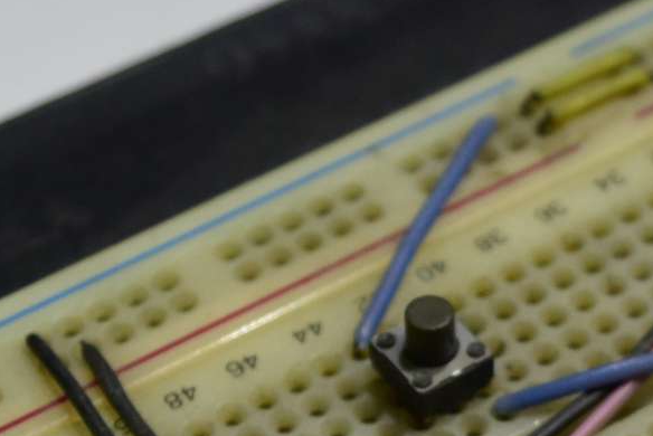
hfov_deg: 13.1
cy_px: 557
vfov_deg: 8.8
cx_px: 690
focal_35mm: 154
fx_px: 2795
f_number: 3.8
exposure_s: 1/160
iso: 400
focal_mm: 20
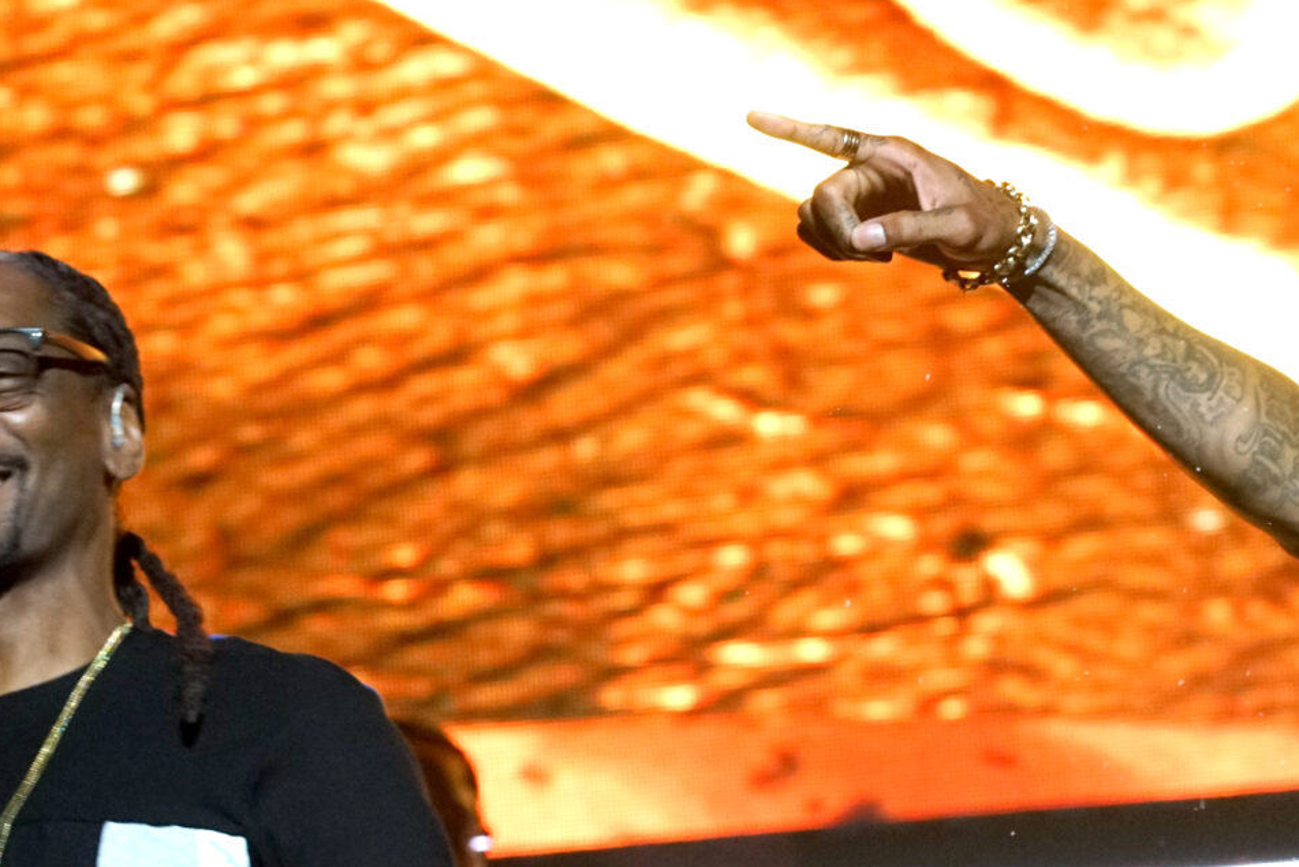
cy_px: 755
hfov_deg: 6.4
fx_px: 11660
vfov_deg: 4.3
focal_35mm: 323
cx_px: 1098
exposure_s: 1/200
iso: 2500
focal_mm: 120
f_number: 5.6
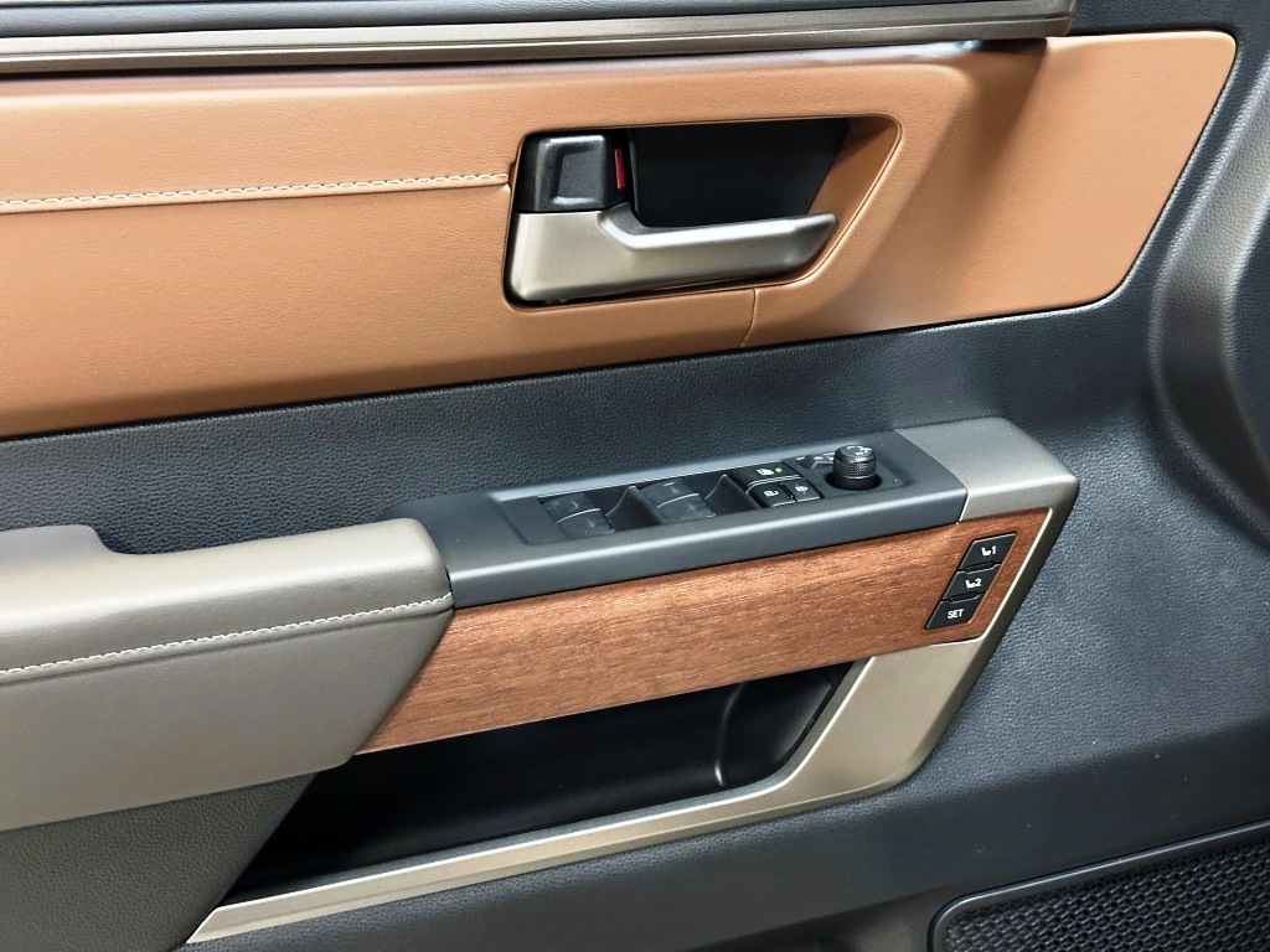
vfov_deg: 30.3
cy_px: 476
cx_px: 635
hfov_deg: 39.7
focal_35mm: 48
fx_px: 1761
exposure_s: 1/24
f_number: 1.78
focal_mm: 6.86
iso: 640
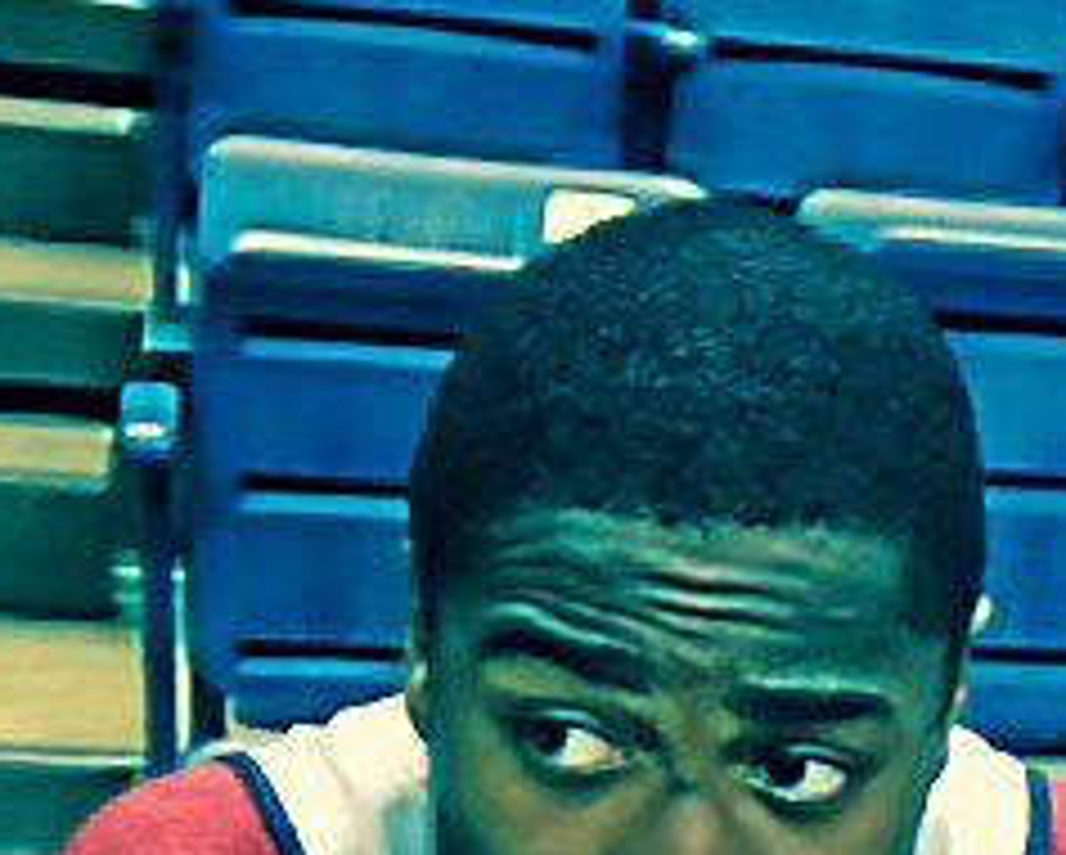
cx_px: 769
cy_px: 1044
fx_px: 2747
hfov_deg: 21.8
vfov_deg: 16.9
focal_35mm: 87
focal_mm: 4.12
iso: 64
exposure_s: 1/20
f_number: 2.4
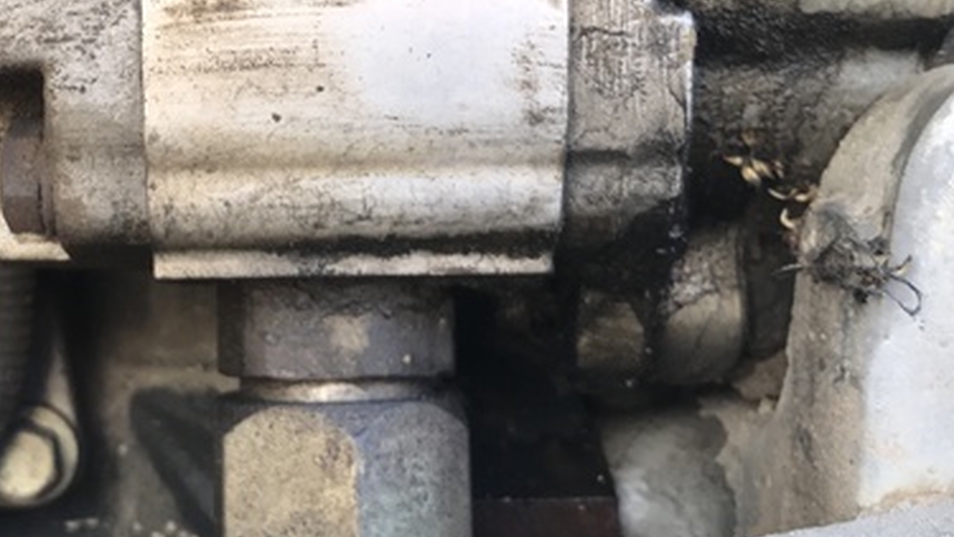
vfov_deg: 21.1
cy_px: 66
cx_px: 323
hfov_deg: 36.9
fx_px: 1417
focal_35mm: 56
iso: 20
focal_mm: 3.99
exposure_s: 1/67
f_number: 1.8
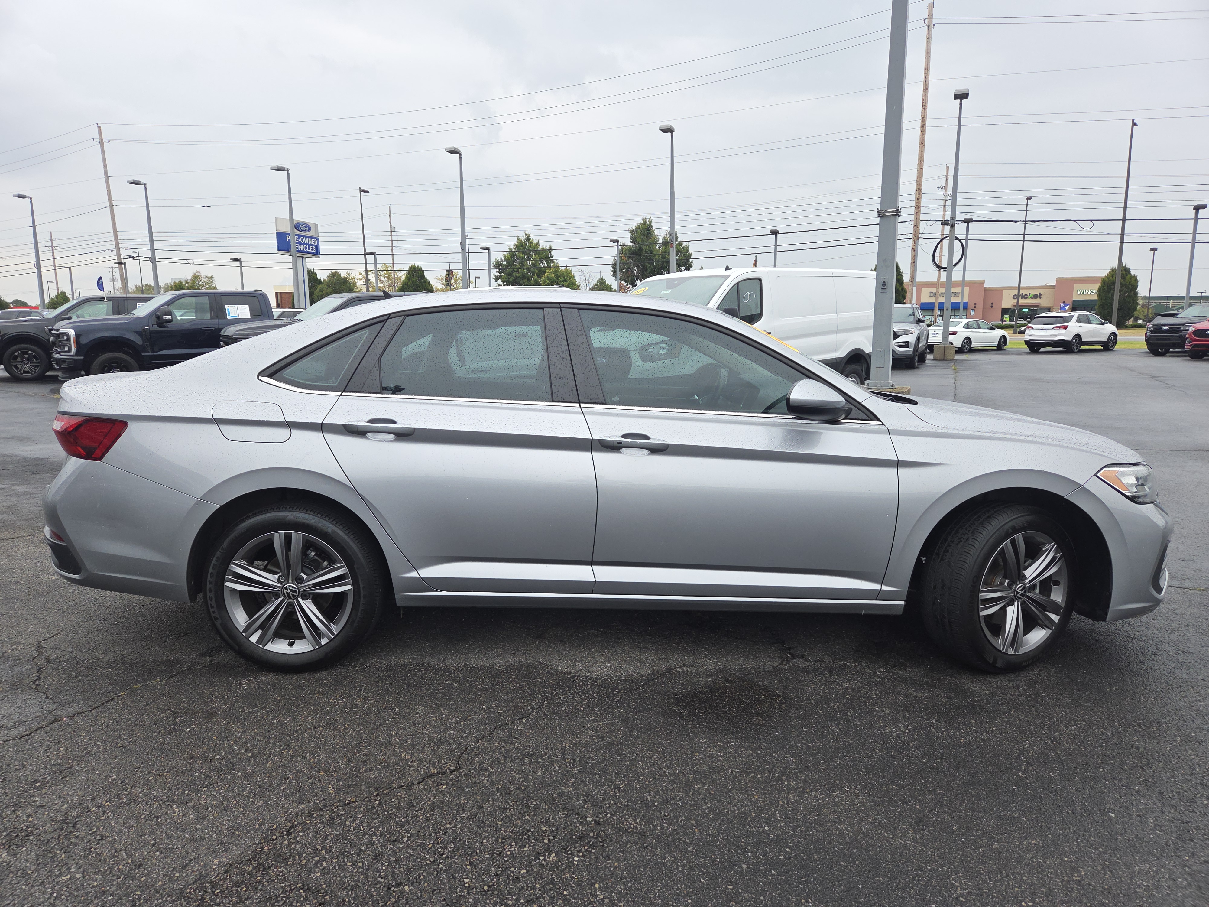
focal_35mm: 23
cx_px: 604
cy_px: 454
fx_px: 803
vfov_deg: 58.9
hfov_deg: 73.9
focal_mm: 5.4
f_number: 1.8
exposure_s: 1/773
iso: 80
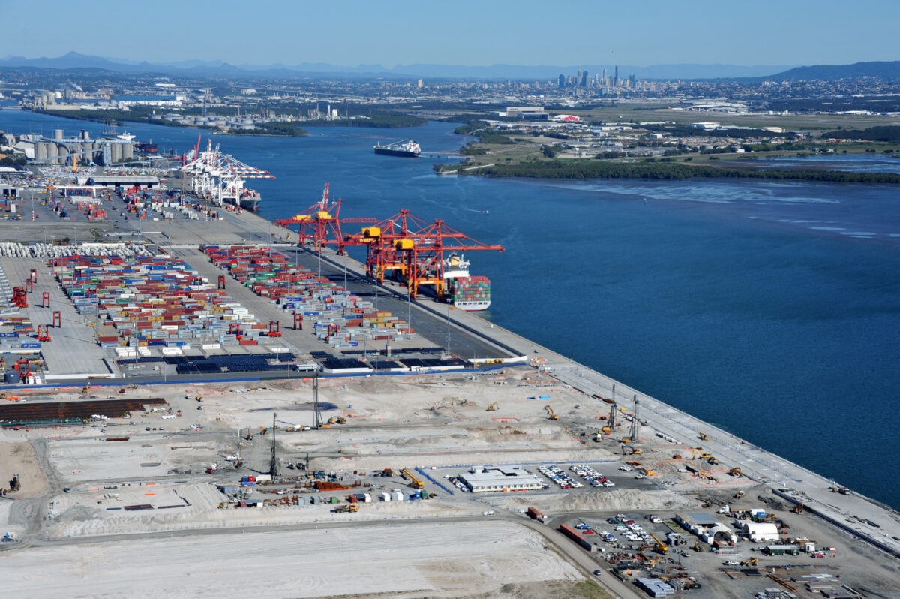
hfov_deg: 28.1
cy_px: 300
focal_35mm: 72
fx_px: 1798
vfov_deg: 18.9
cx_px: 450
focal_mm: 72
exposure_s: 1/800
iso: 320
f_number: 9
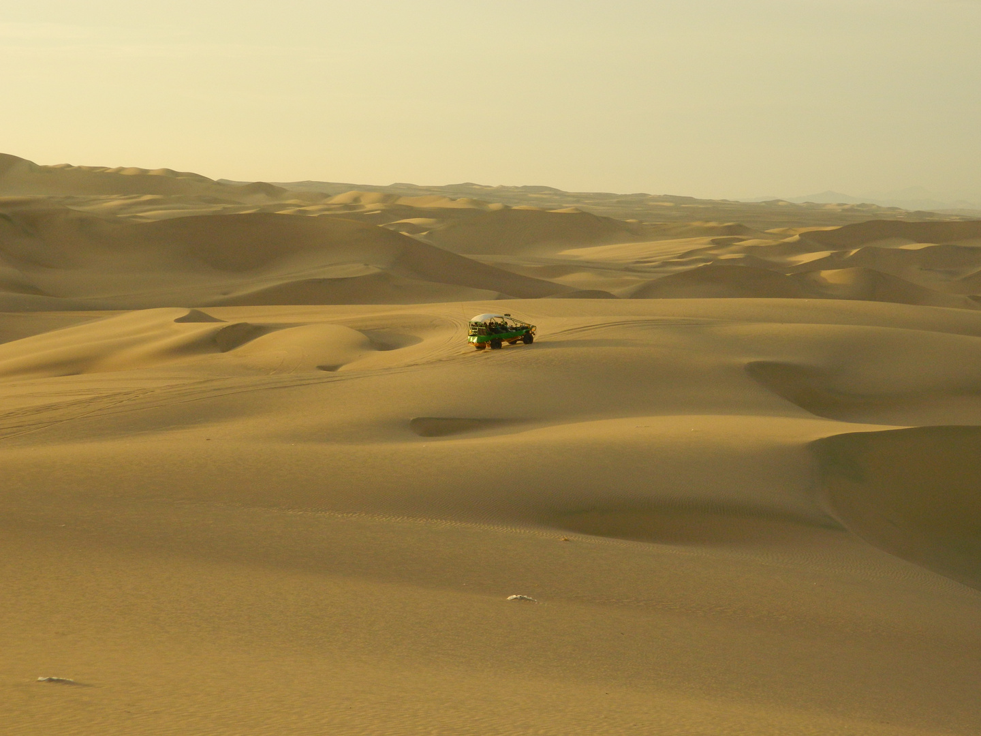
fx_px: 2381
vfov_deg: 17.6
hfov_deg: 23.3
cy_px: 368
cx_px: 490
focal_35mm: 84
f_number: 4.2
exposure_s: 1/400
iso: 180
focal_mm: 15.1
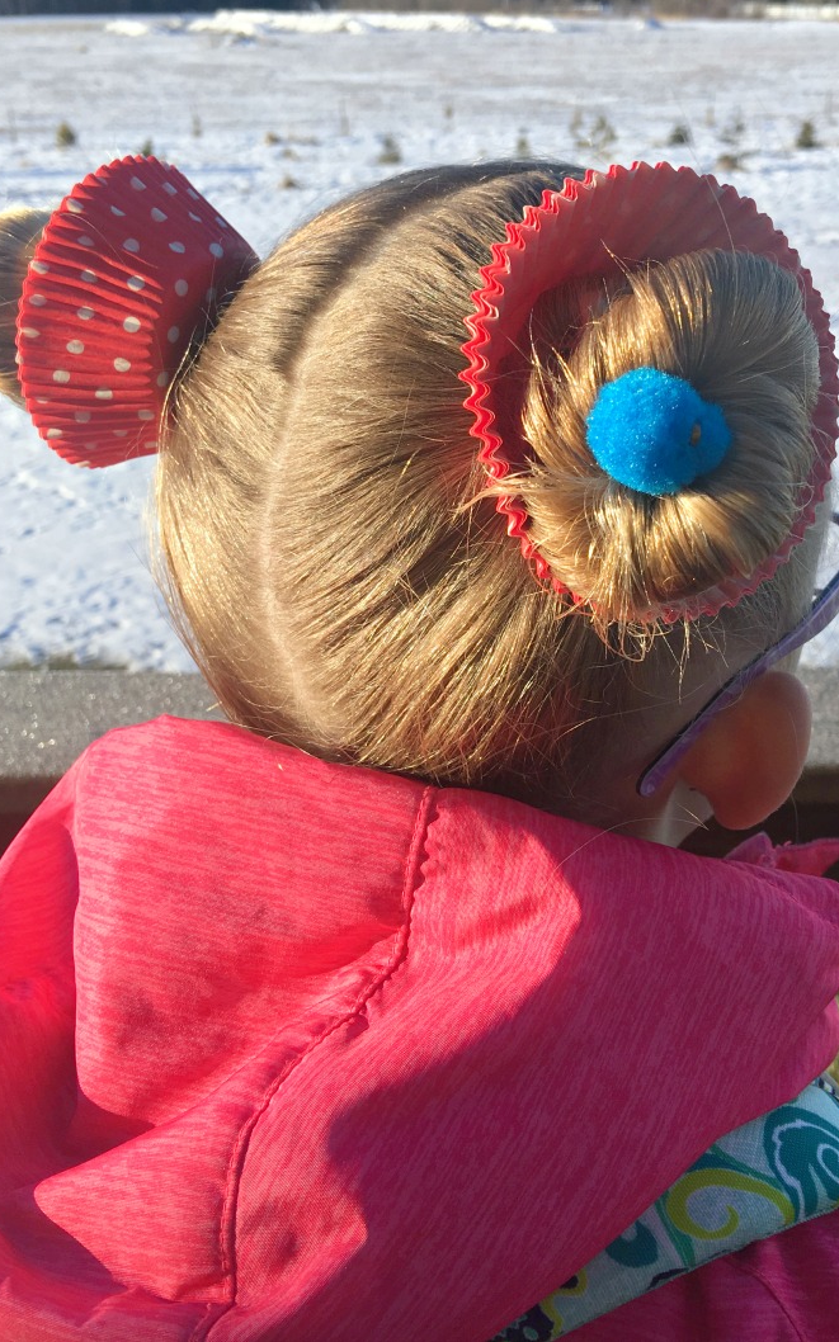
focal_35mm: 31
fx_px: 1134
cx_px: 452
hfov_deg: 40.6
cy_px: 667
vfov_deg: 61.2
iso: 25
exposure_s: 1/754
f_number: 2.2
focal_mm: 4.15
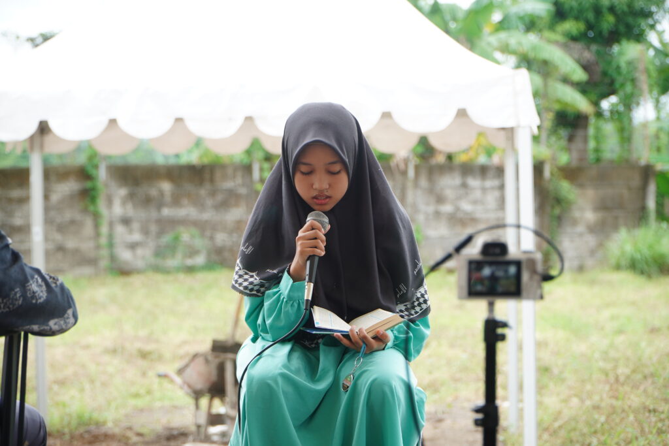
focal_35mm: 124
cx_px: 334
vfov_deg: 11.0
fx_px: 2314
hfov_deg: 16.5
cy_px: 223
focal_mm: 83
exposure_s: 1/125
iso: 160
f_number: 4
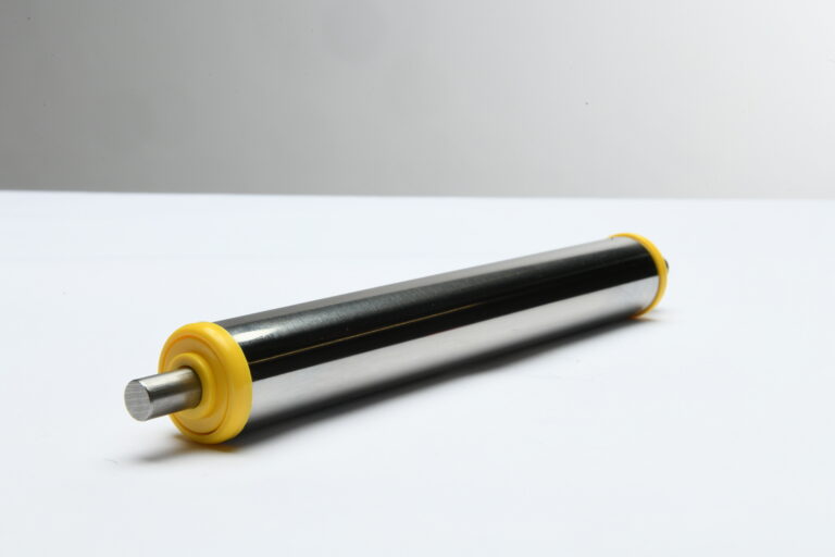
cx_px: 418
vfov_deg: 23.4
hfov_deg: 34.5
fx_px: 1345
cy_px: 278
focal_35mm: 58
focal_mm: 58
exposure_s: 1/200
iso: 640
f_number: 22
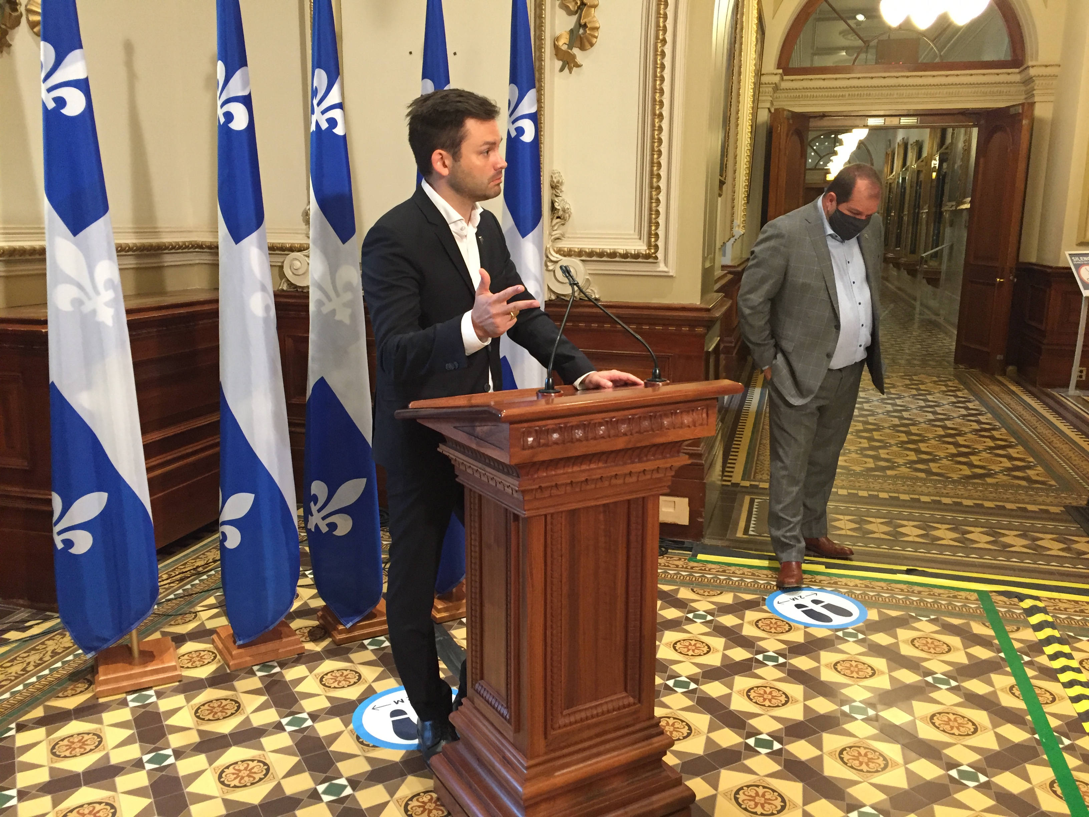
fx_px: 912
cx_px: 544
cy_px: 408
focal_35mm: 29
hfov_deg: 61.7
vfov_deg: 48.2
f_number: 2.2
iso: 200
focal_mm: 4.15
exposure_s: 1/30
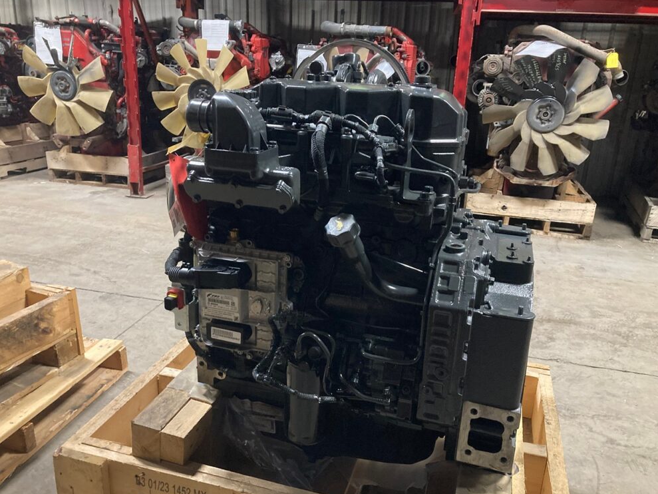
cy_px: 244
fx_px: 551
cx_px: 329
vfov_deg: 48.2
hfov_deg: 61.7
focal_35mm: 29
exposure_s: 1/30
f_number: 1.8
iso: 500
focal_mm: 3.99
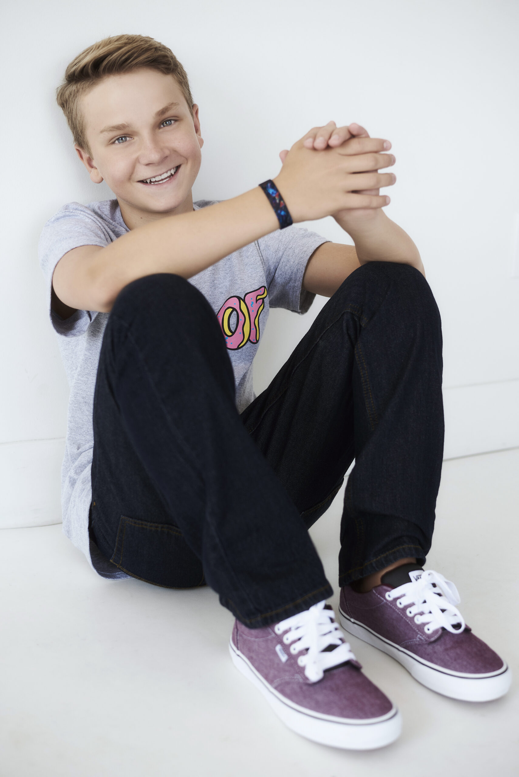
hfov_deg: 27.0
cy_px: 388
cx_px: 260
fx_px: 1080
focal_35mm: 50
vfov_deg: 39.6
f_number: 2.8
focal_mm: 50
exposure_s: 1/160
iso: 125
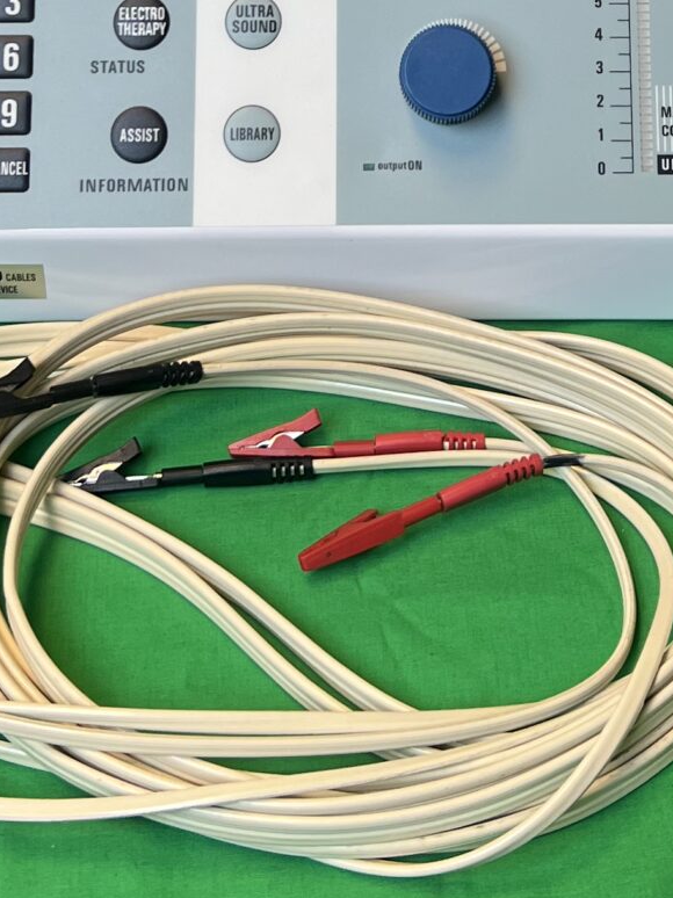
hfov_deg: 17.1
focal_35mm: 86
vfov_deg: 21.3
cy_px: -149
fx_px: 2231
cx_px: 441
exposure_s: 1/120
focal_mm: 5.7
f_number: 1.5
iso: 50
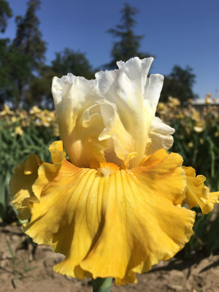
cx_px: 110
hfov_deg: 48.2
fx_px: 245
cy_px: 146
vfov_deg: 61.7
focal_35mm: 29
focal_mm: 4.15
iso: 25
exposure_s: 1/2959
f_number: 2.2
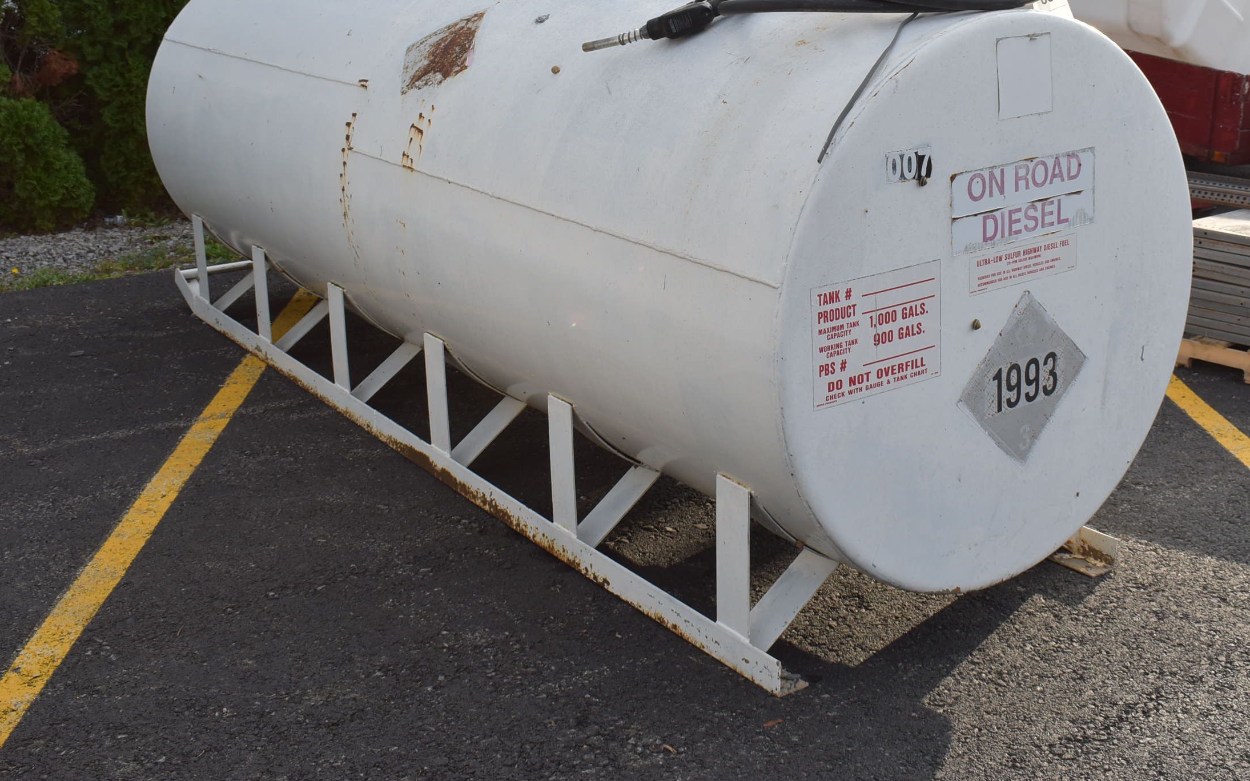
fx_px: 1567
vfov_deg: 27.7
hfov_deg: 43.4
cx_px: 715
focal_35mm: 46
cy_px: 215
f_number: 9
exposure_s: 1/320
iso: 200
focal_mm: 22
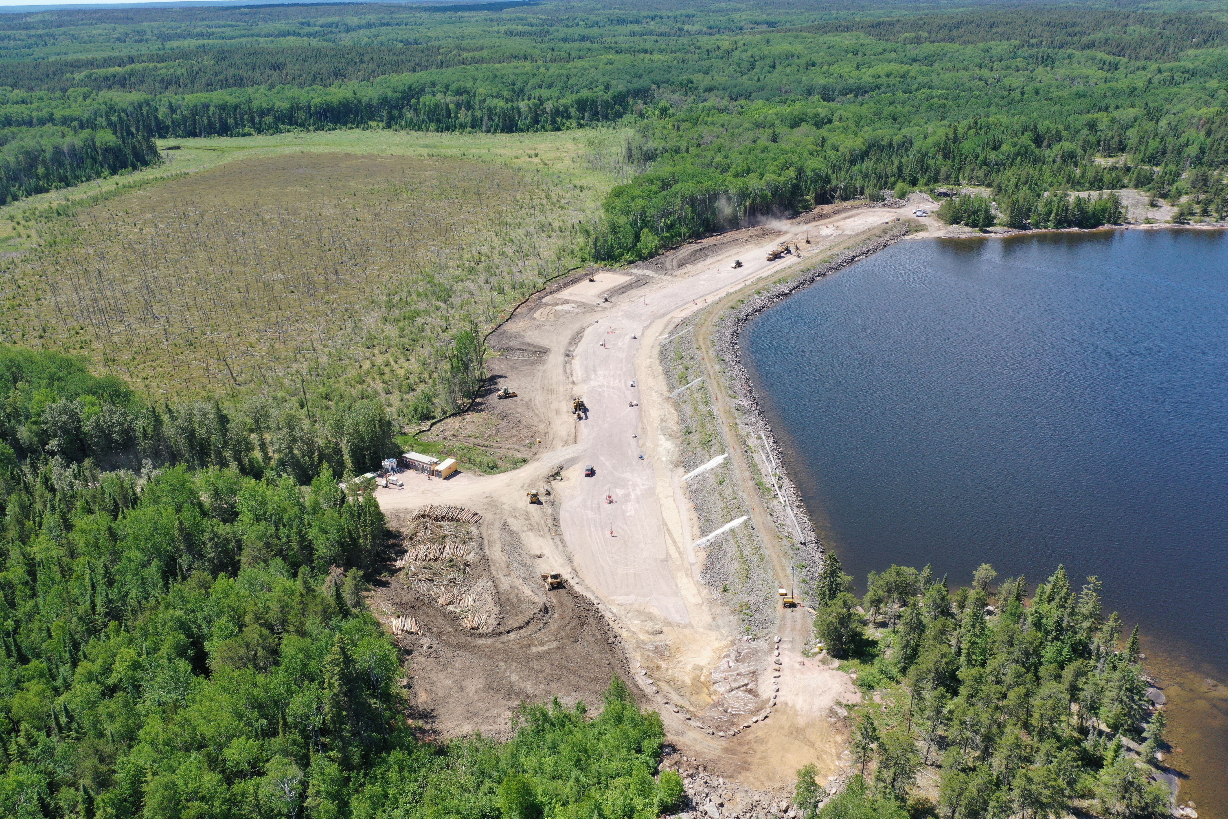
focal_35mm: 28
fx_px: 955
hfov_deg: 65.5
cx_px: 614
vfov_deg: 46.4
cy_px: 410
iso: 100
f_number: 5
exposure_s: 1/320
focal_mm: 10.26
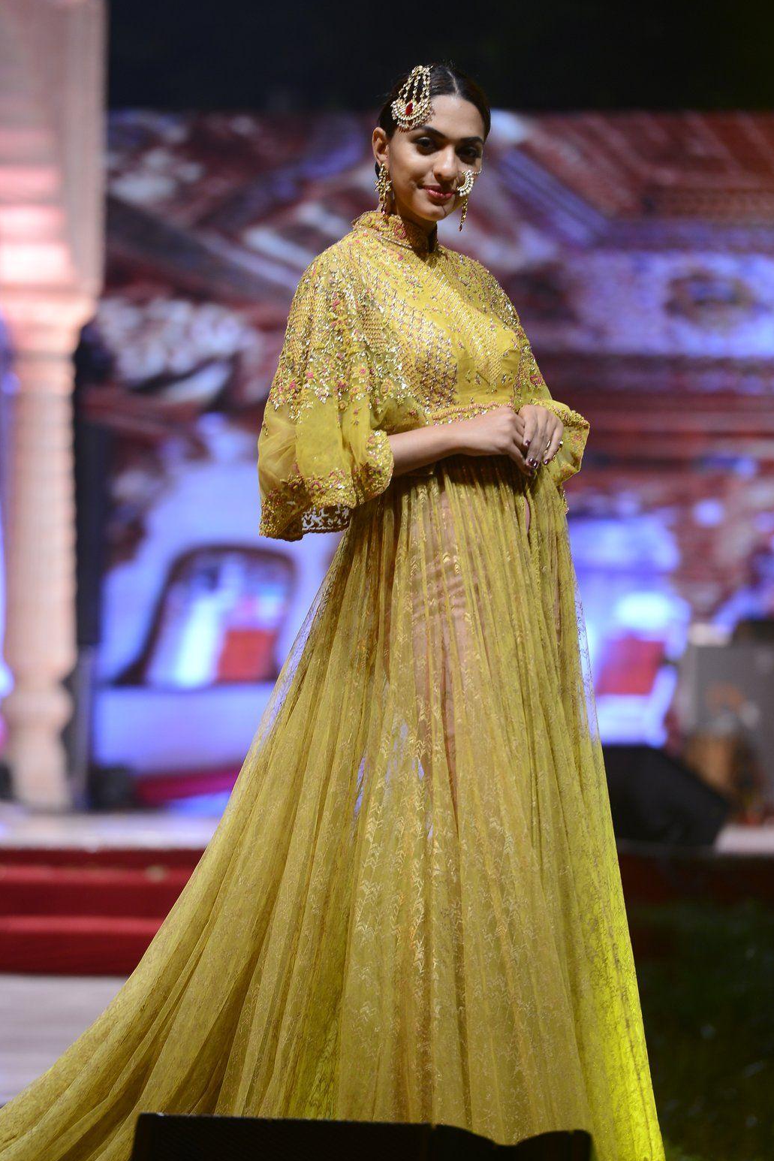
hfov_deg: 6.6
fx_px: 6674
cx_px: 388
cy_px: 574
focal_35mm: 207
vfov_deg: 9.9
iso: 800
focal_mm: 200
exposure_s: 1/200
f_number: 4
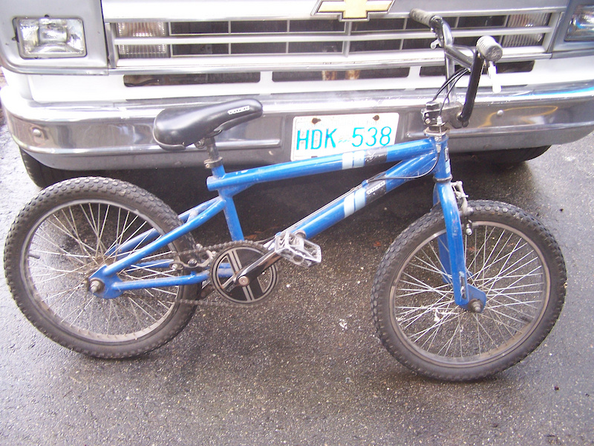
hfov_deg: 49.0
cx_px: 297
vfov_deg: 37.7
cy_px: 223
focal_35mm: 38
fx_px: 652
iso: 140
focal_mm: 6.3
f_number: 2.8
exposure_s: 1/60
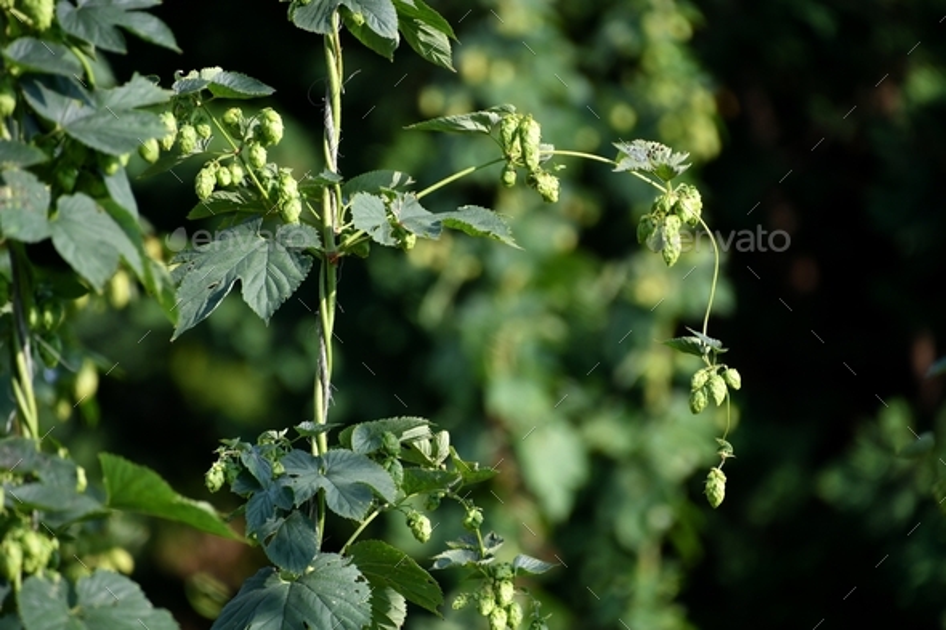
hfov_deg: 4.6
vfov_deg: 3.1
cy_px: 315
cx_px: 473
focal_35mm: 450
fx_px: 11821
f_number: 7.1
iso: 125
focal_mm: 300
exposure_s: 1/200
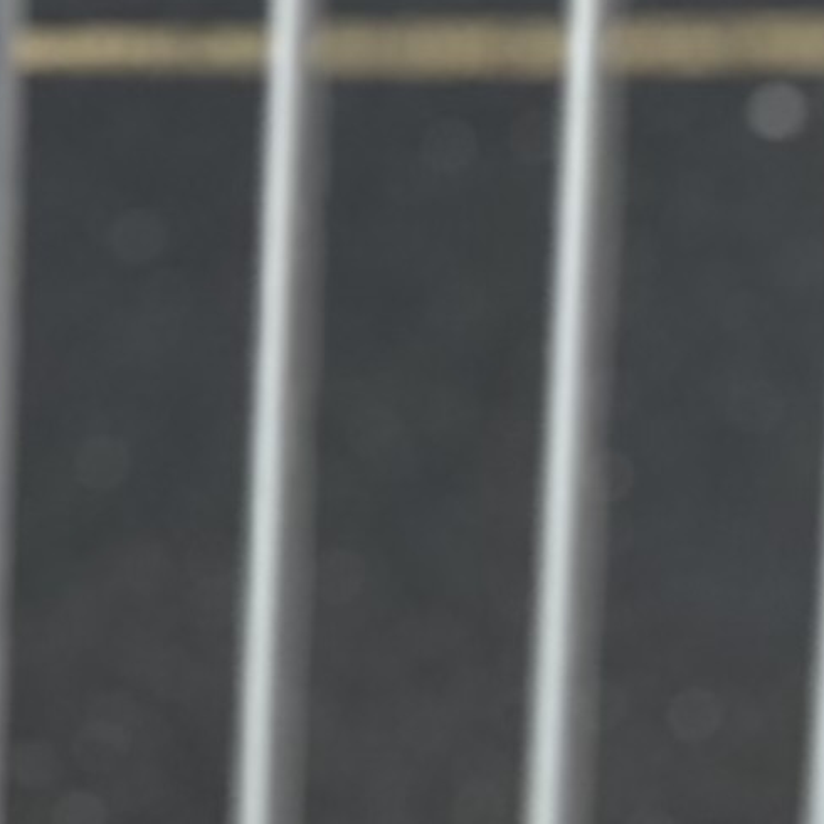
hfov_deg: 8.5
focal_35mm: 189
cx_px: -1115
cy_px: -1665
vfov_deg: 7.9
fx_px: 5090
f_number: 1.8
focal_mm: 4.25
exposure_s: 1/1447
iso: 32
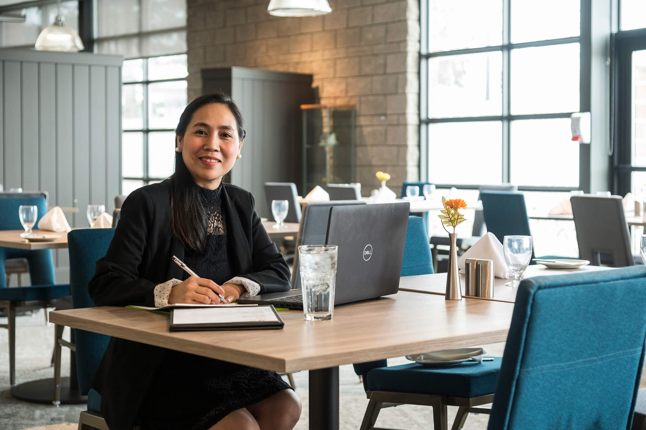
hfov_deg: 32.4
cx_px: 323
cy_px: 215
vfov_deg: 21.9
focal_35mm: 62
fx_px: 1112
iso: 1250
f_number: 4.5
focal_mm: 62
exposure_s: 1/25
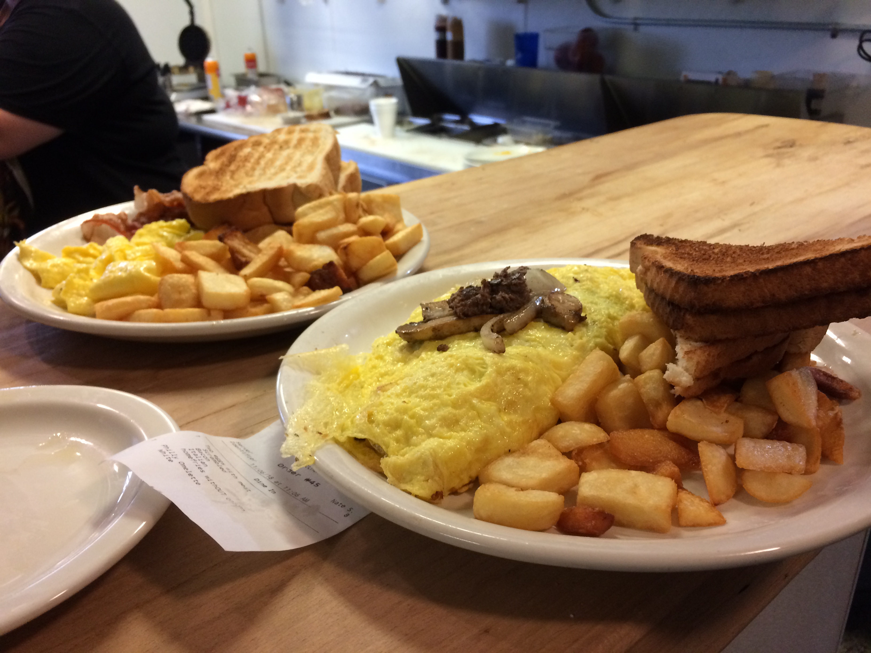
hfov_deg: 61.7
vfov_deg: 48.2
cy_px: 326
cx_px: 436
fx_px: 730
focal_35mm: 29
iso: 125
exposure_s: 1/30
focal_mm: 4.15
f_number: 2.2
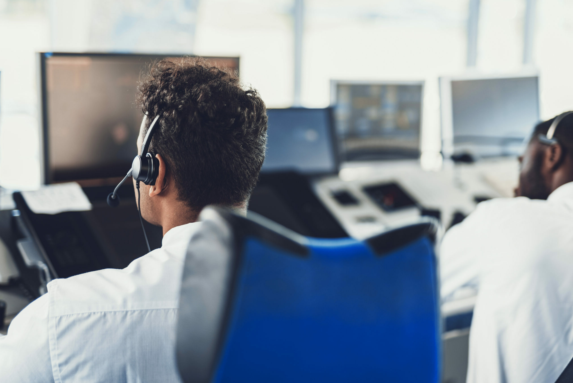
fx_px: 796
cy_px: 192
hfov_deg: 39.6
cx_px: 286
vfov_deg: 27.0
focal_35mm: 50
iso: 80
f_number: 1.4
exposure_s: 1/160
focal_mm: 50
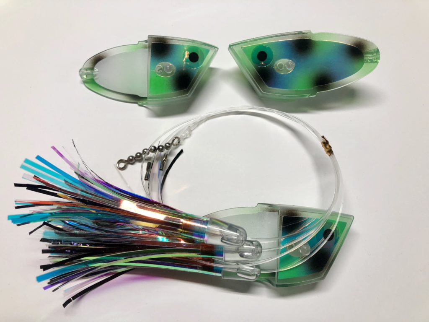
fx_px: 347
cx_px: 214
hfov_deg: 63.4
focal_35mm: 28
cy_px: 161
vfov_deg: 49.7
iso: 50
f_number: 1.8
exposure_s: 1/120
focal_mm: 3.99
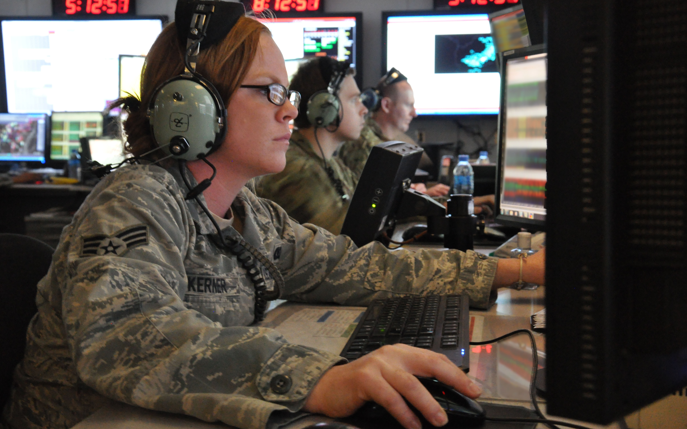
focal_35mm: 52
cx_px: 343
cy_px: 221
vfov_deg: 24.9
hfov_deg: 38.9
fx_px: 974
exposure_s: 1/6
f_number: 6.3
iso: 2500
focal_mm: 34
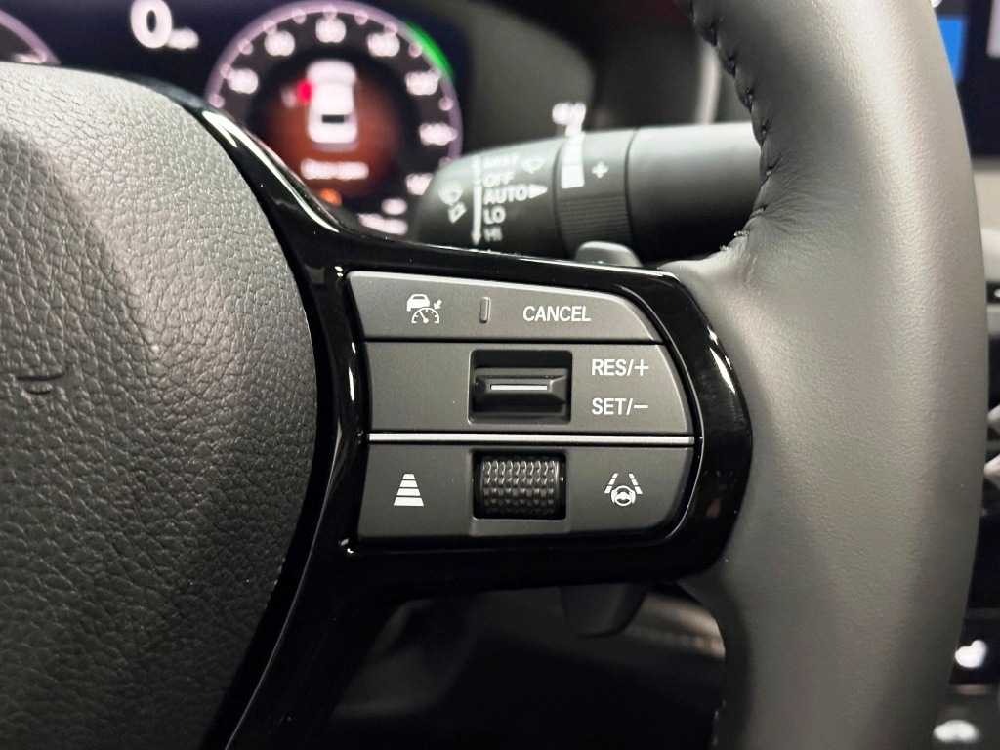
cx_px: 500
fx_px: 1387
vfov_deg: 30.3
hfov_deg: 39.7
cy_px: 375
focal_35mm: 48
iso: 640
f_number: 1.78
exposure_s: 1/24
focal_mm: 6.86
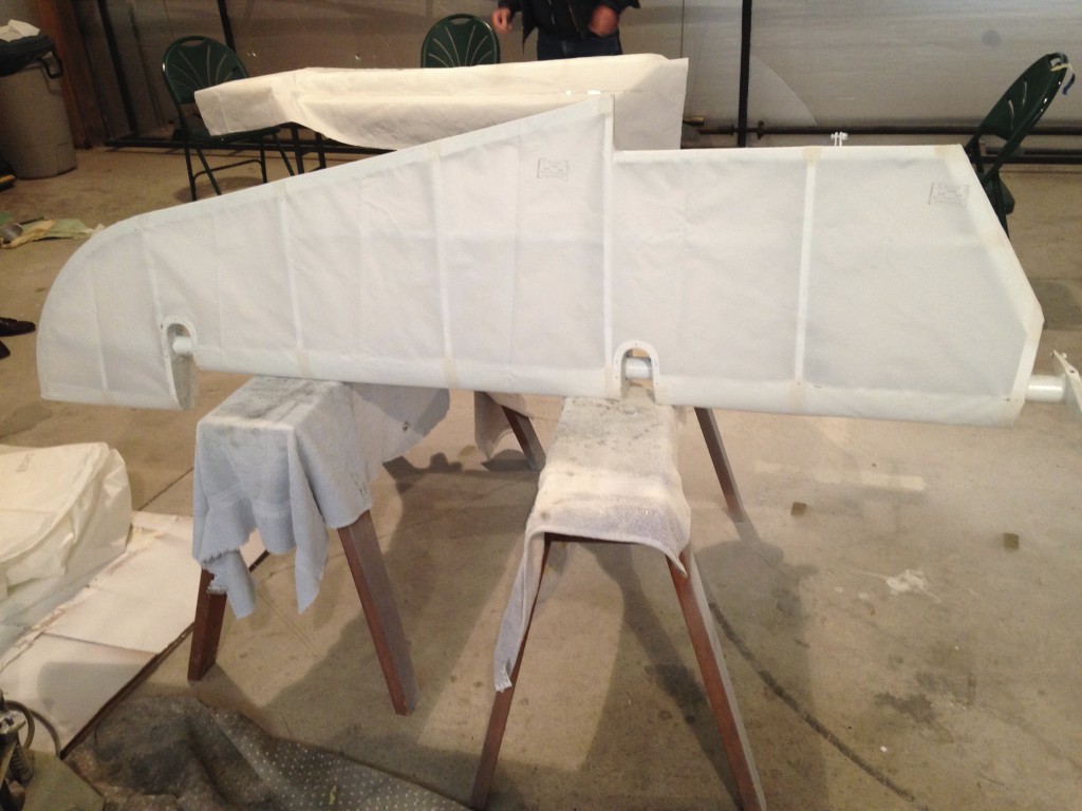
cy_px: 406
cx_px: 541
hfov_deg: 55.4
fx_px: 1031
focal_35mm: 33
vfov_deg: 42.9
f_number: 2.4
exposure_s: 1/20
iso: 200
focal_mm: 4.12
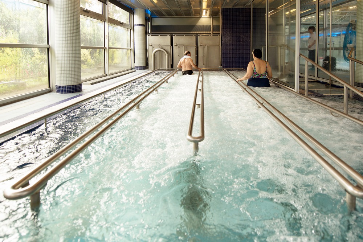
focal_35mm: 16
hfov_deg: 96.7
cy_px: 121
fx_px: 161
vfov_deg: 73.8
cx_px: 182
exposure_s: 1/125
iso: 100
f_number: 2.8
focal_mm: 16
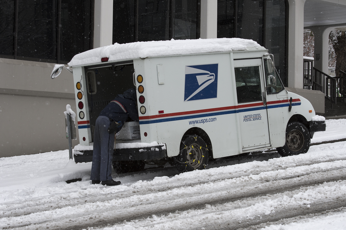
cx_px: 173
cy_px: 115
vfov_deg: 13.0
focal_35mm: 105
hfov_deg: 19.5
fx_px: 1009
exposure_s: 1/500
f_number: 8
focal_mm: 70
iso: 250
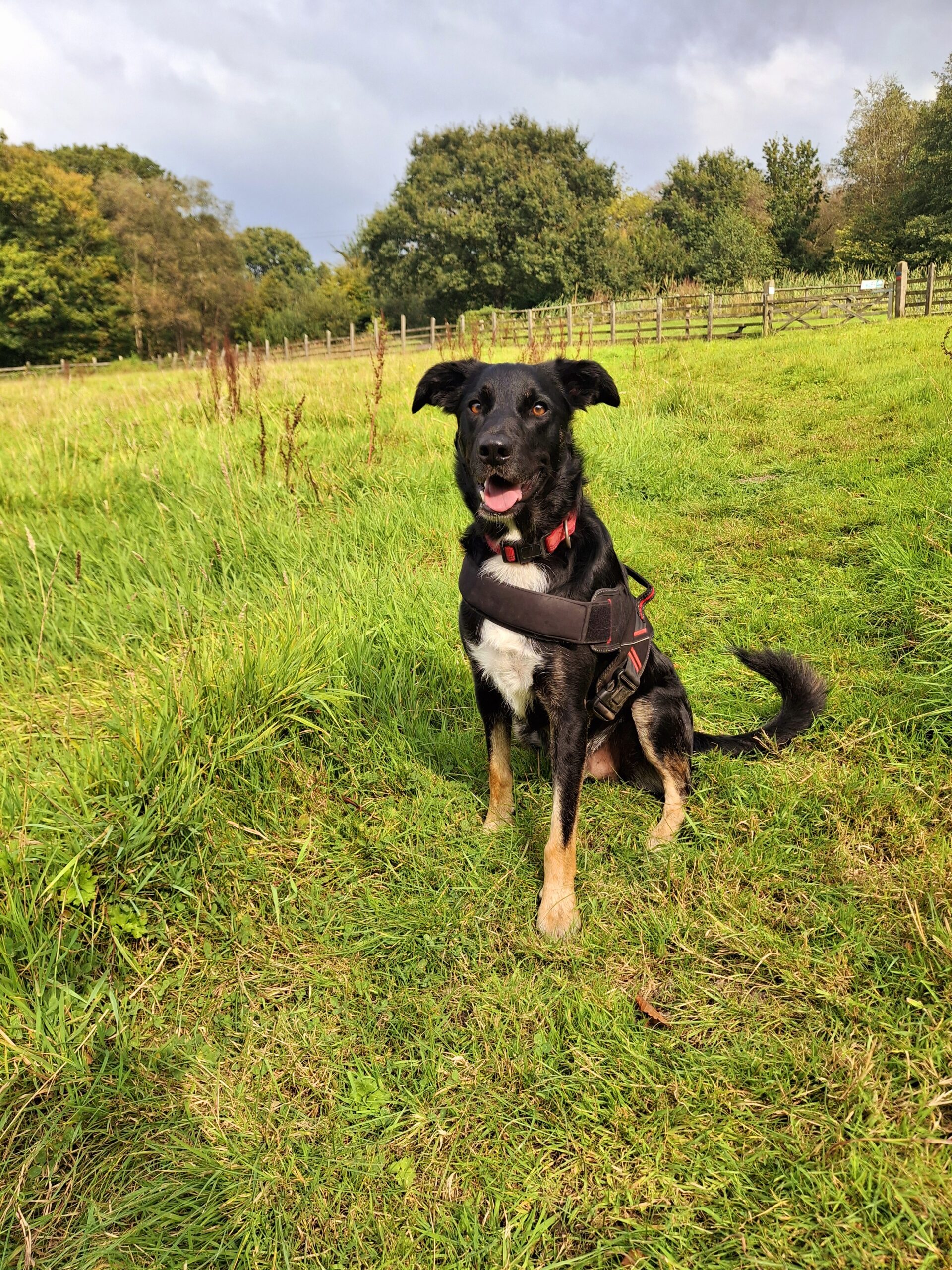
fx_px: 917
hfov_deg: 54.9
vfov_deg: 69.4
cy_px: 635
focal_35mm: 25
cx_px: 476
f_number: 1.8
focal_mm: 4.69
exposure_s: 1/1429
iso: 32
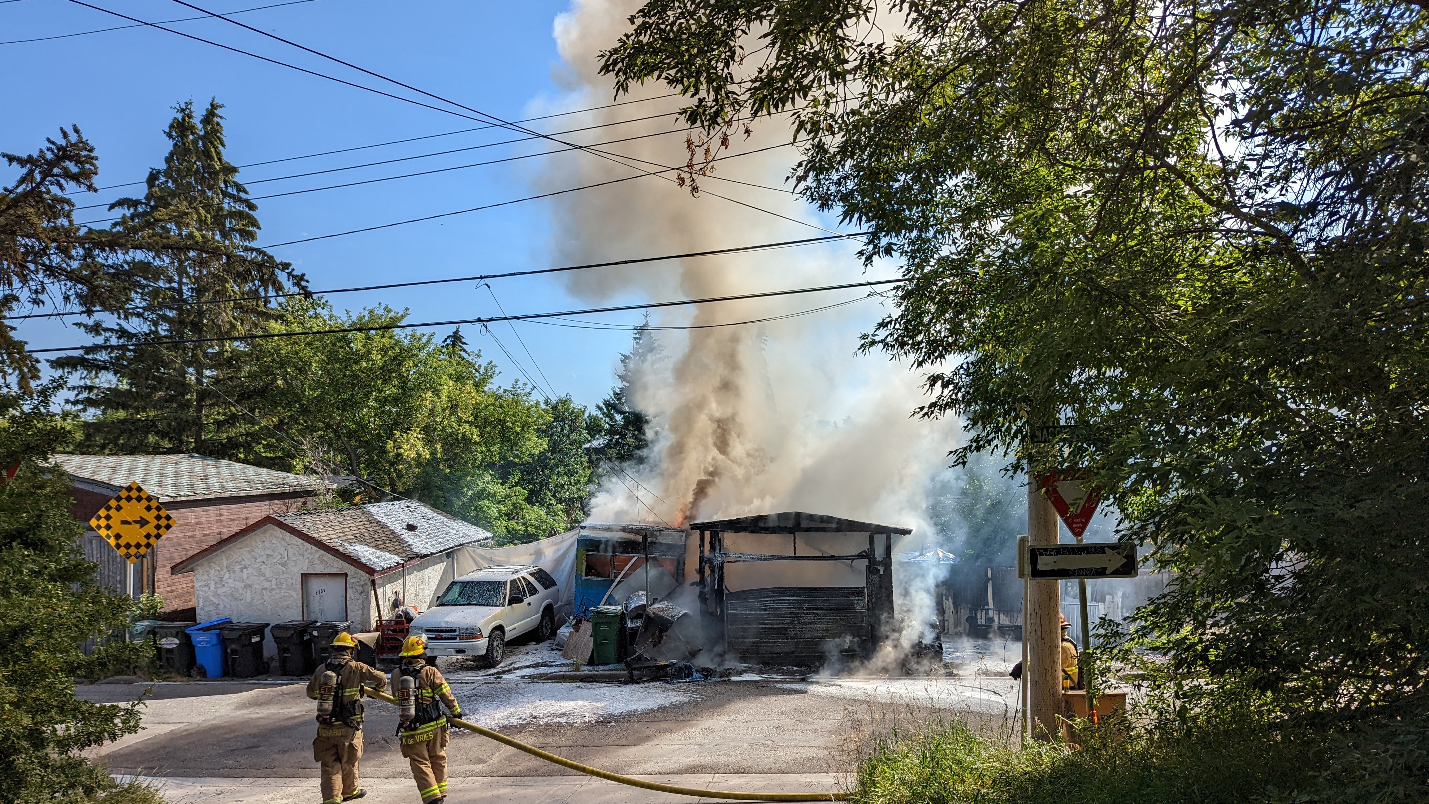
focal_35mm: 27
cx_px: 703
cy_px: 498
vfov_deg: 42.6
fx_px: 1023
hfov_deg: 69.9
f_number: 1.85
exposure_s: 1/2632
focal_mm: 6.81
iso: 43
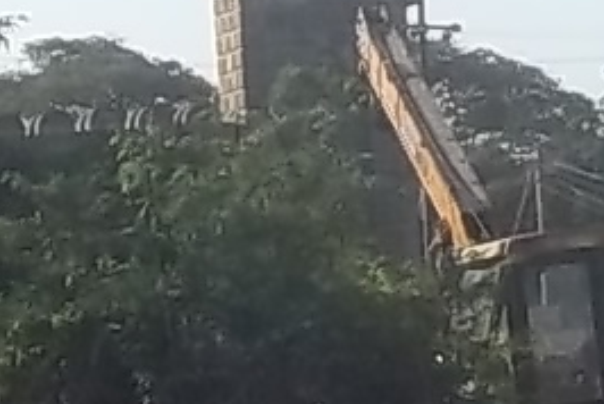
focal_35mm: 256
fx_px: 4300
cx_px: 395
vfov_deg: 5.4
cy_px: 148
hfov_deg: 8.0
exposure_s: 1/400
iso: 80
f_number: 5.5
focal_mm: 5.7
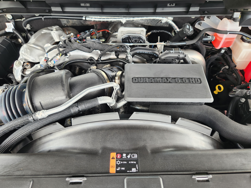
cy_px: 94
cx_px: 126
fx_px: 167
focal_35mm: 23
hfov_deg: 73.9
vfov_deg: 58.9
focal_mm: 5.4
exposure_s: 1/180
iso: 100
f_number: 1.8
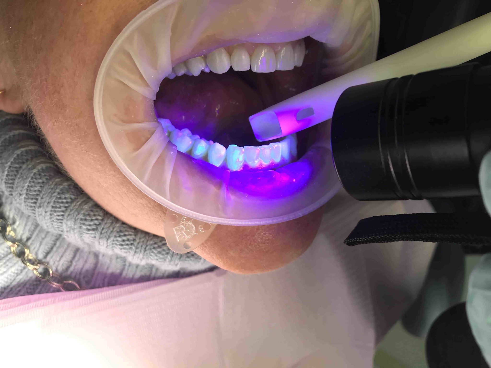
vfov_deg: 49.7
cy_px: 184
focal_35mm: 28
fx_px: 397
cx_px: 246
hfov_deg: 63.4
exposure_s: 1/60
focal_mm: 3.99
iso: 20
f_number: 1.8
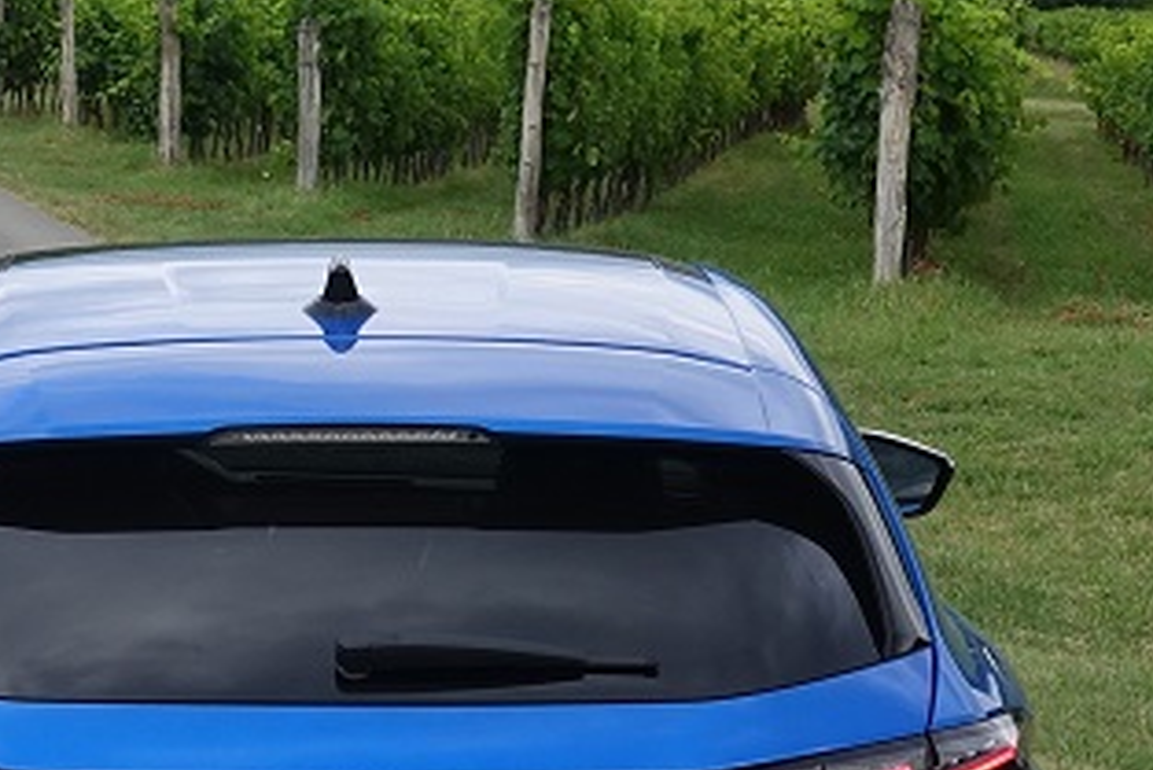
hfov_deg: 14.6
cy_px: 182
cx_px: 74
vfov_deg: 9.9
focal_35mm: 139
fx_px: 4454
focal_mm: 12.48
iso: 125
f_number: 5.6
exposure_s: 1/200
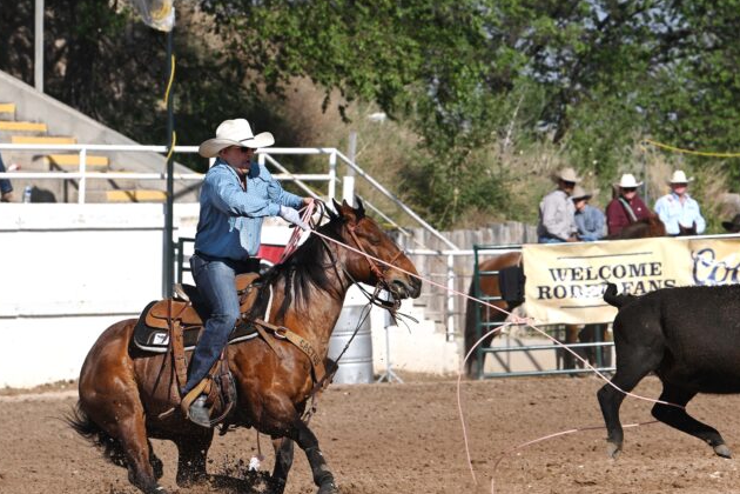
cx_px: 510
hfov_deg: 7.9
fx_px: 5344
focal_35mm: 260
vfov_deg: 5.3
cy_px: 352
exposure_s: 1/1250
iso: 160
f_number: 6.3
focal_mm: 160
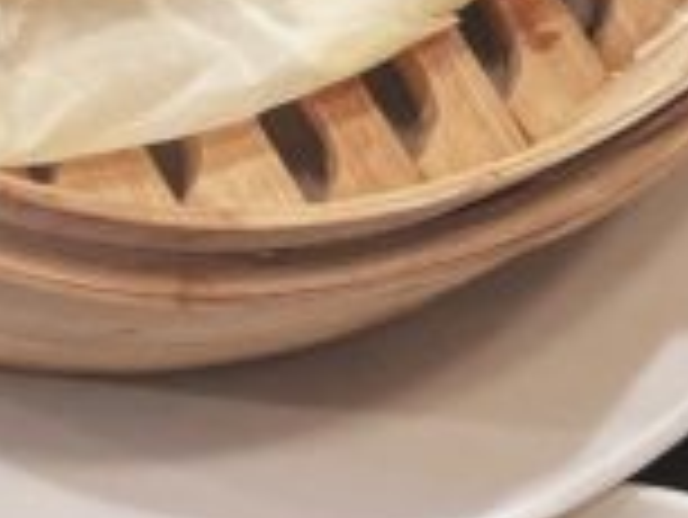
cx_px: -477
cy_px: 140
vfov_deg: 12.1
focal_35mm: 122
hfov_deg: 14.5
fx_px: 2427
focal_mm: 4.2
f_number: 1.6
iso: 400
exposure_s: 1/40
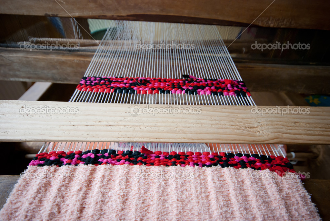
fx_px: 193
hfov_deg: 81.1
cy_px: 110
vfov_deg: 59.6
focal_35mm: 21
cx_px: 165
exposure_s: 1/125
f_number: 5
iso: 500
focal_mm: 14
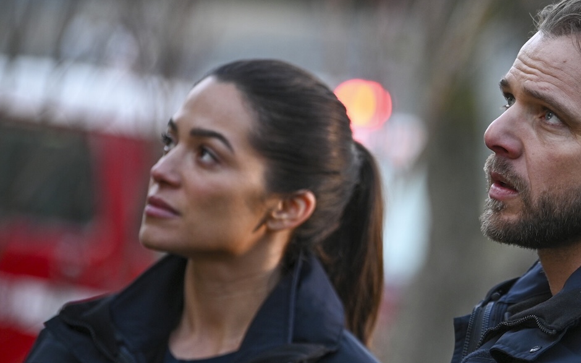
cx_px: 579
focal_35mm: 336
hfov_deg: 6.2
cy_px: 227
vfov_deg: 3.9
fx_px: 5319
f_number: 2.8
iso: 400
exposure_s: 1/500
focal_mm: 155
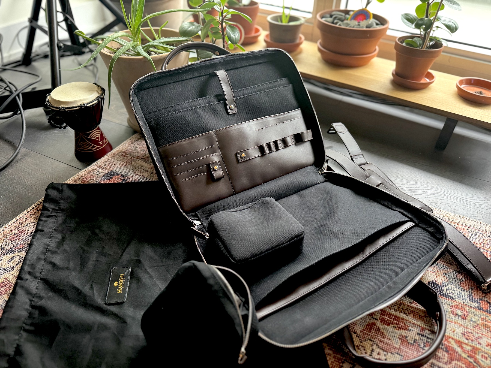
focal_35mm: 24
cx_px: 246
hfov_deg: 71.6
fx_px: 340
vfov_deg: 56.8
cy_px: 184
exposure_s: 1/60
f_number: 1.78
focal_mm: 6.86
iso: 400
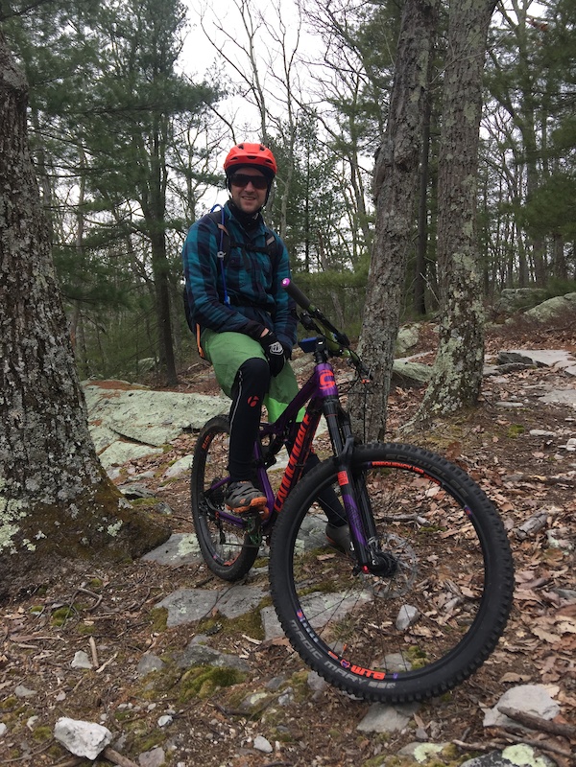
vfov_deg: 61.7
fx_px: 643
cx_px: 288
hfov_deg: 48.2
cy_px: 384
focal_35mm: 29
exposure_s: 1/501
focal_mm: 4.15
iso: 32
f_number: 2.2
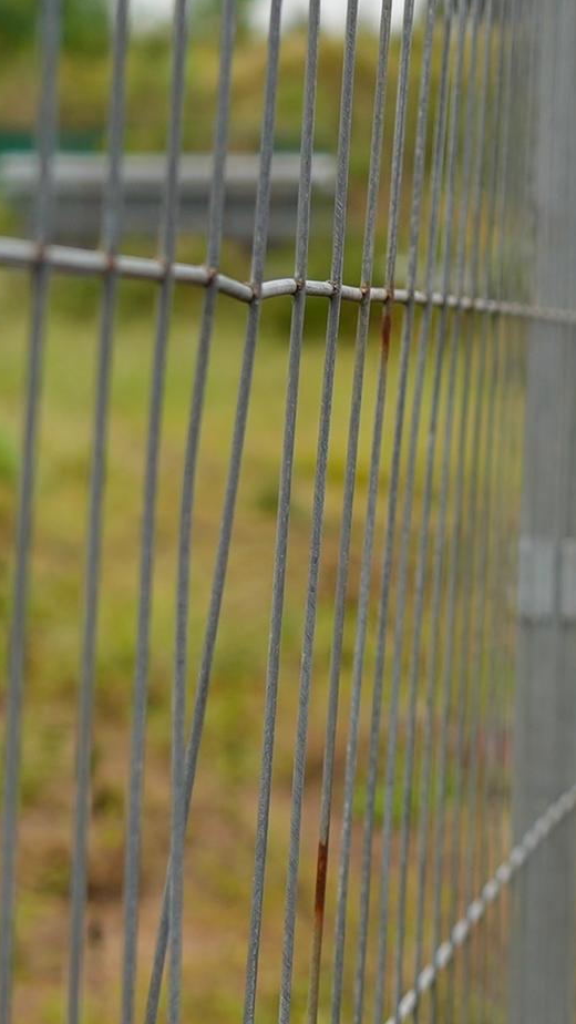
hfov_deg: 8.9
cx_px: 614
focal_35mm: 136
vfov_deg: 15.5
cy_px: 1010
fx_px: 3691
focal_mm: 24
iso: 100
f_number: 2.8
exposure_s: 1/640
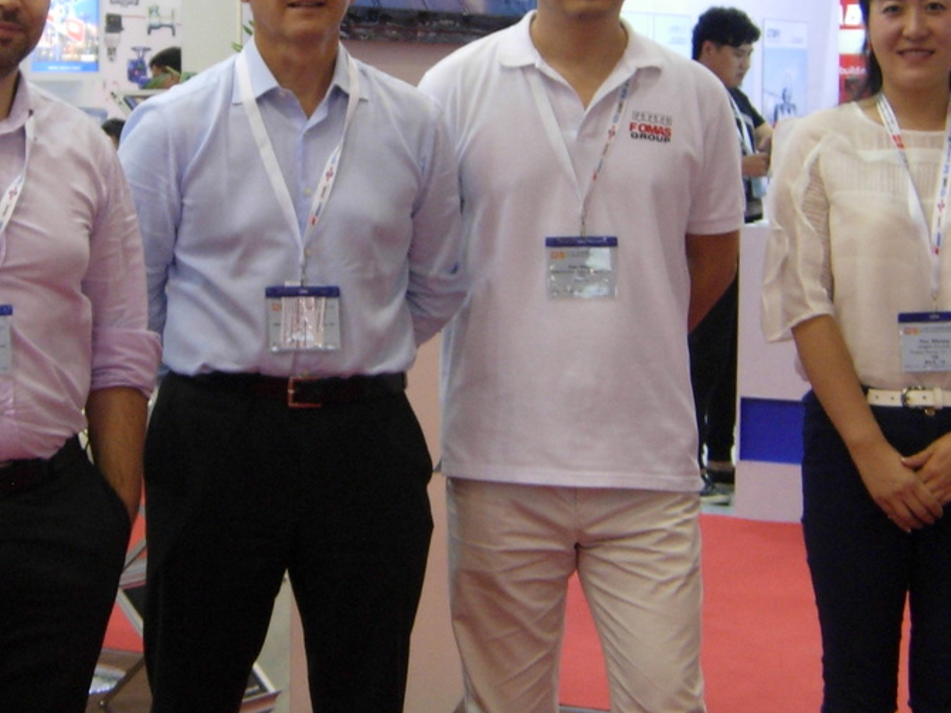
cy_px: 276
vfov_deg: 14.4
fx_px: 2829
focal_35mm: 103
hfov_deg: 19.1
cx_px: 360
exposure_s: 1/32
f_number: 2.7
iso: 102
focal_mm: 7.5
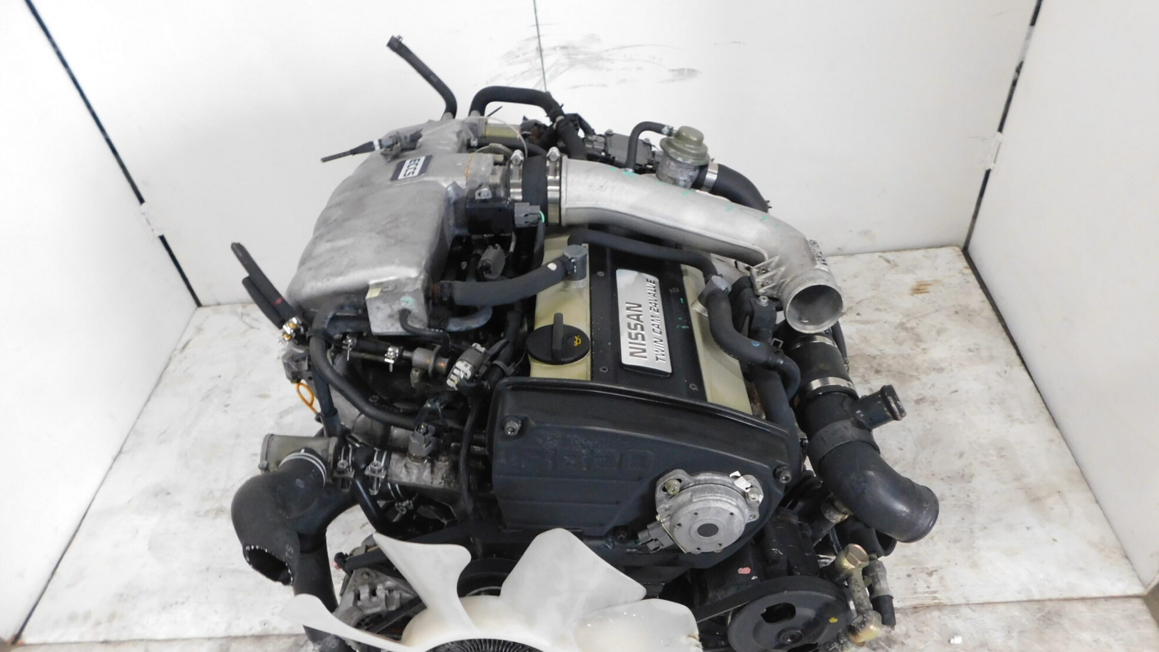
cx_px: 578
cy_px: 433
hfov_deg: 71.9
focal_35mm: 26
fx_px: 799
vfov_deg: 43.8
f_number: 3
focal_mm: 4
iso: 400
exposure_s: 1/15
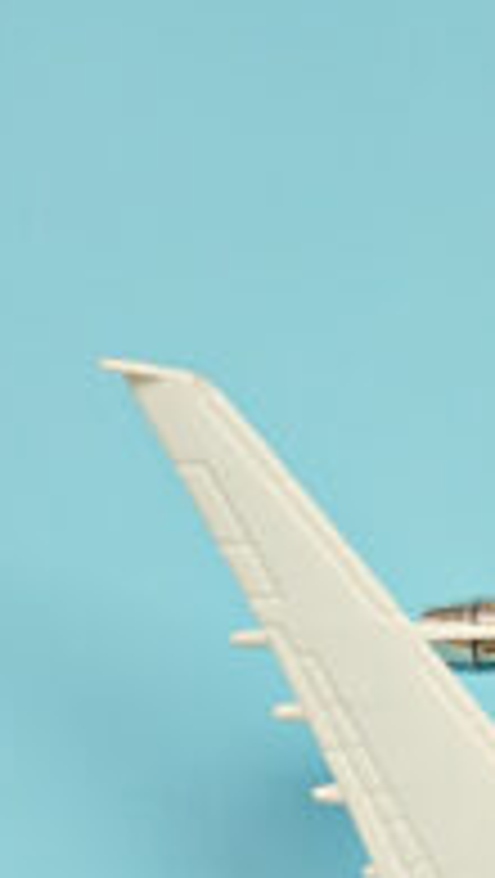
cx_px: 1346
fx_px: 7032
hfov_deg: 3.9
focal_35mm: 302
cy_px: 1529
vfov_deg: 7.0
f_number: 3.5
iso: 400
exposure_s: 1/200
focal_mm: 55
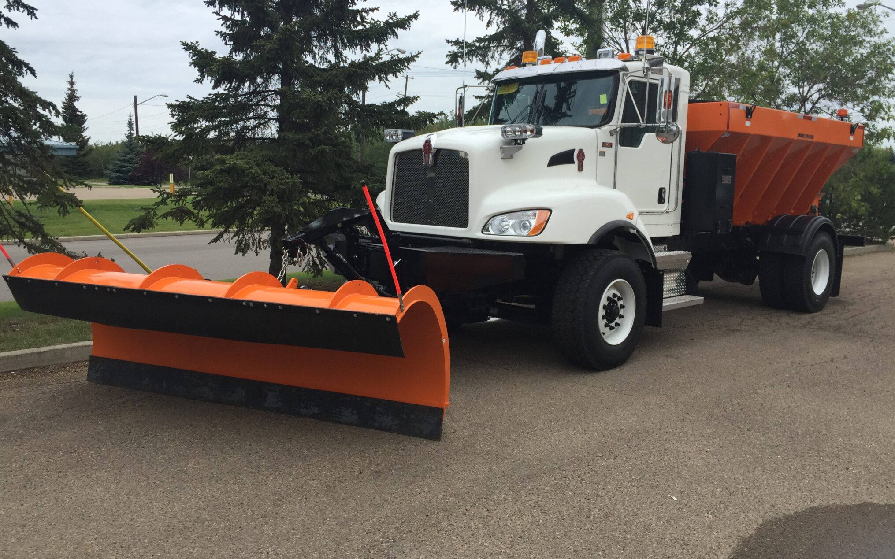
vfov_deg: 40.5
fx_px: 756
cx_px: 444
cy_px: 244
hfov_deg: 61.2
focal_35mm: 31
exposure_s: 1/1236
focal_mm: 4.15
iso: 32
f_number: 2.2
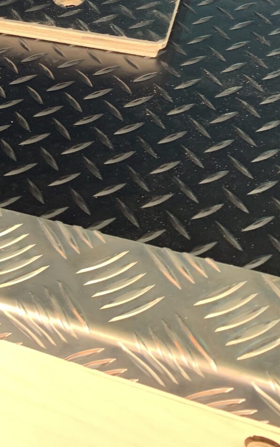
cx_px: 0
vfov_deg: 31.6
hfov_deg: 21.2
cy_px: -10
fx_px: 720
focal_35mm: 59
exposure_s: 1/60
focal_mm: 4.25
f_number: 1.8
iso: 125
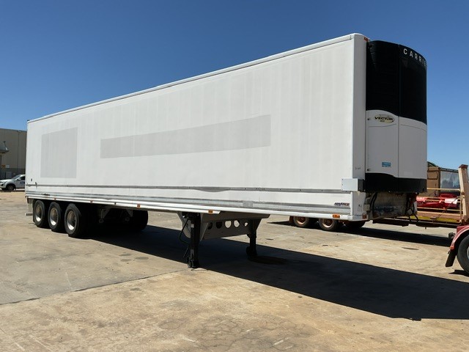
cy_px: 176
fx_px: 393
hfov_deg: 61.7
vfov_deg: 48.2
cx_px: 234
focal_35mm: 29
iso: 16
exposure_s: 1/4405
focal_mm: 3
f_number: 1.8
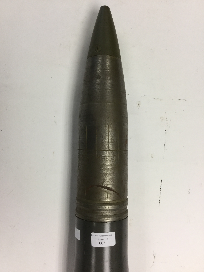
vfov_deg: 58.4
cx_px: 102
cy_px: 136
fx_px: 244
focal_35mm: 31
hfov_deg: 45.4
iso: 32
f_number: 2.4
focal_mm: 3.3
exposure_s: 1/33
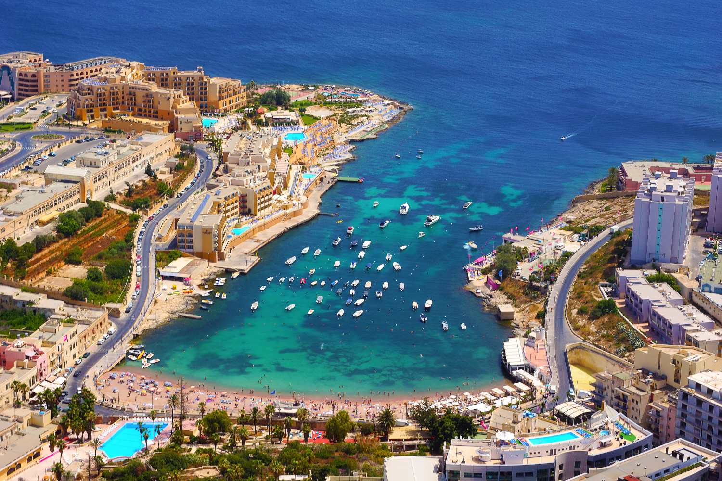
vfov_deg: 18.2
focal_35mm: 75
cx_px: 361
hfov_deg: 27.0
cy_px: 240
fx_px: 1504
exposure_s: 1/200
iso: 100
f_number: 13
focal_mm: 50
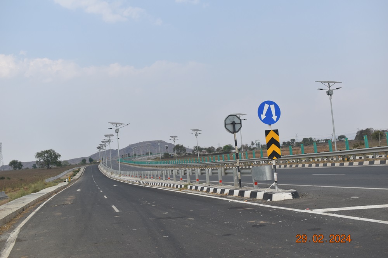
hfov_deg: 49.6
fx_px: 420
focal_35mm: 39
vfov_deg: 34.2
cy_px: 129
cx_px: 194
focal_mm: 26
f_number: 7.1
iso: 200
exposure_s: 1/800
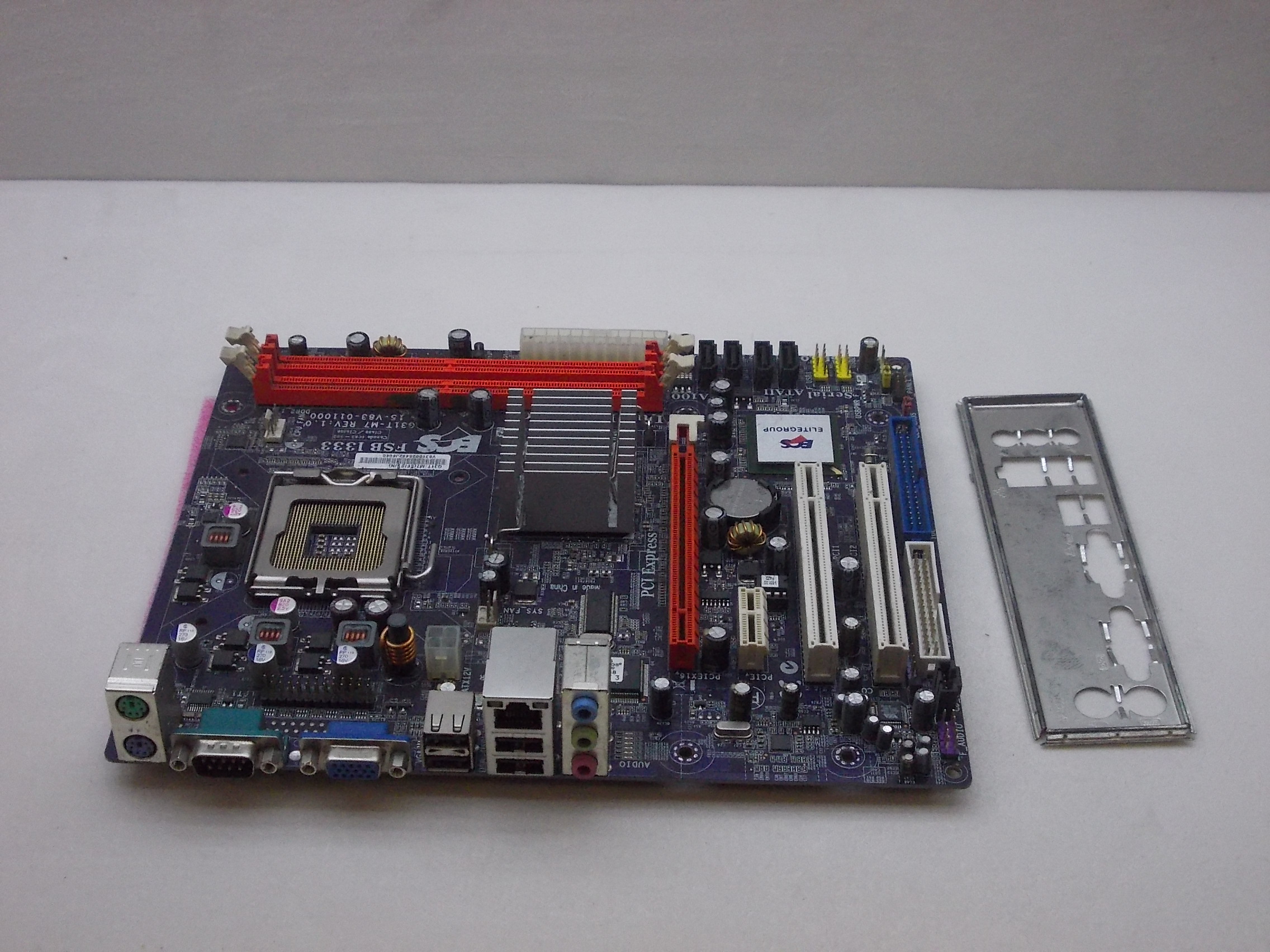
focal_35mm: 51
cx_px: 635
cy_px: 476
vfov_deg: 28.6
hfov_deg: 37.5
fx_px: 1871
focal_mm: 7.2
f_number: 3.6
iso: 320
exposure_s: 1/250
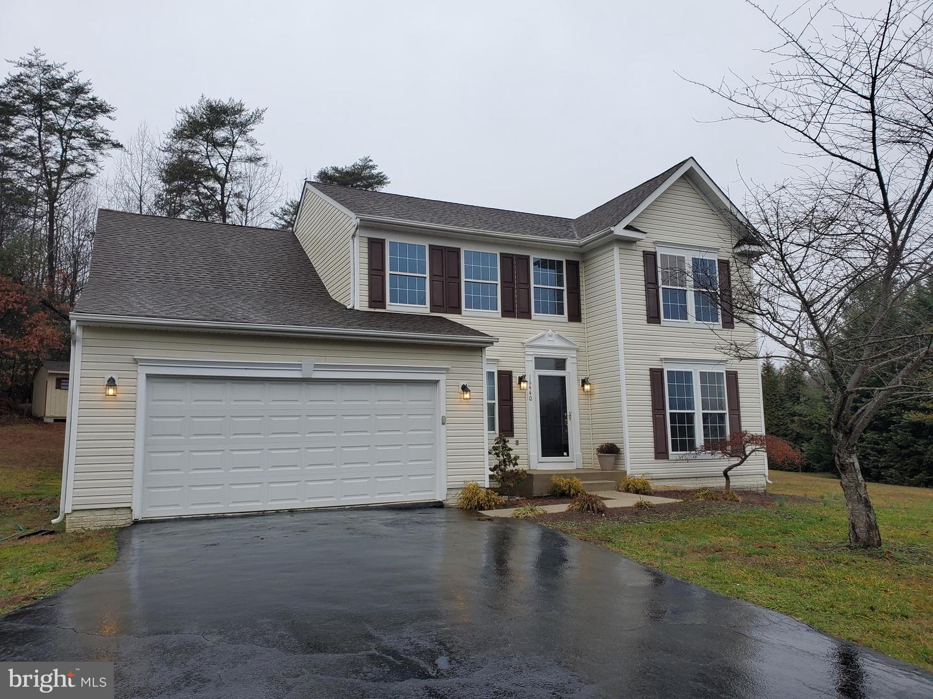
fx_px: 701
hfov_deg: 67.3
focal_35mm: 26
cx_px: 466
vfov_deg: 53.1
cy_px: 350
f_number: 2.4
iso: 50
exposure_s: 1/358
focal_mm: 4.3
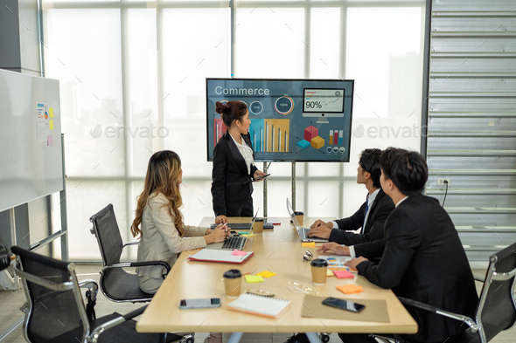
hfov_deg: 54.4
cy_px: 172
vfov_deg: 37.8
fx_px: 501
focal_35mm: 35
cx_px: 258
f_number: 1.4
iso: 1000
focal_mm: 35
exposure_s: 1/5000
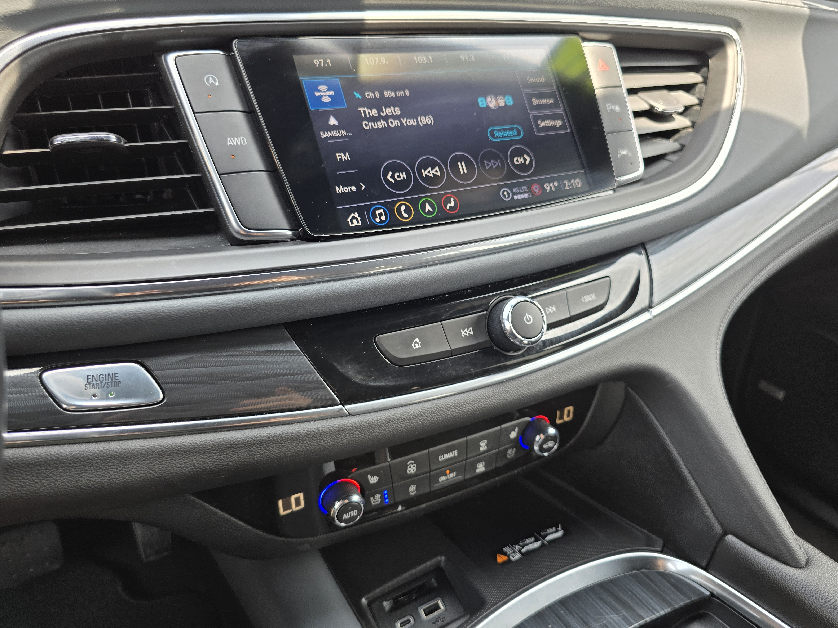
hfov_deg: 73.9
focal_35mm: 23
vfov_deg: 58.9
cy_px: 314
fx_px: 557
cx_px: 419
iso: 64
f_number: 1.7
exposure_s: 1/180
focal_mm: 6.3
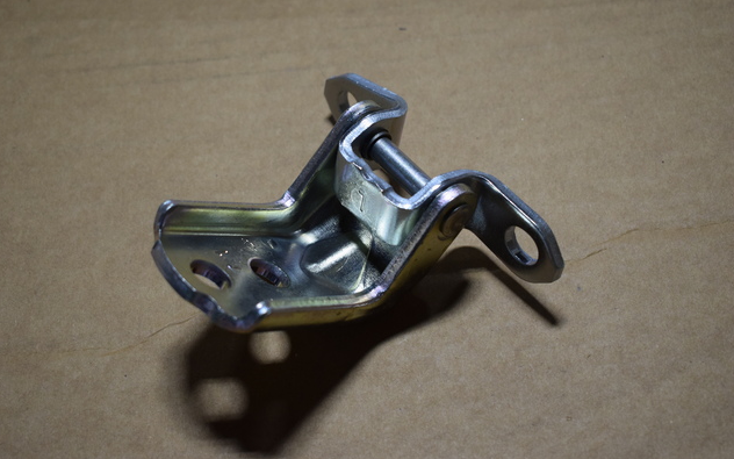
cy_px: 218
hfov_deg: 31.5
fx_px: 1300
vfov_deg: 20.0
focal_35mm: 65
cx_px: 366
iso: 1250
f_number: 5
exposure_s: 1/125
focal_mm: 42
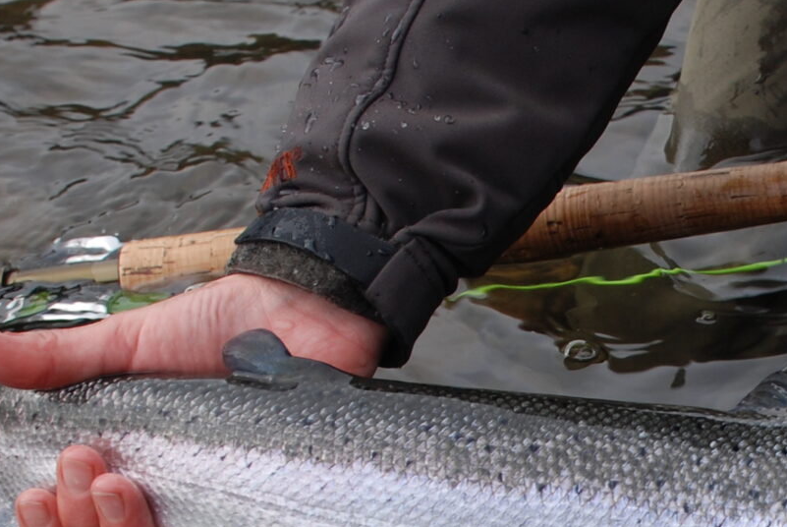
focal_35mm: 149
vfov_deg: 9.2
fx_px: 3252
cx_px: 822
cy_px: 612
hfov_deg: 13.6
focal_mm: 31
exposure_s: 1/125
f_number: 5.6
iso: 125
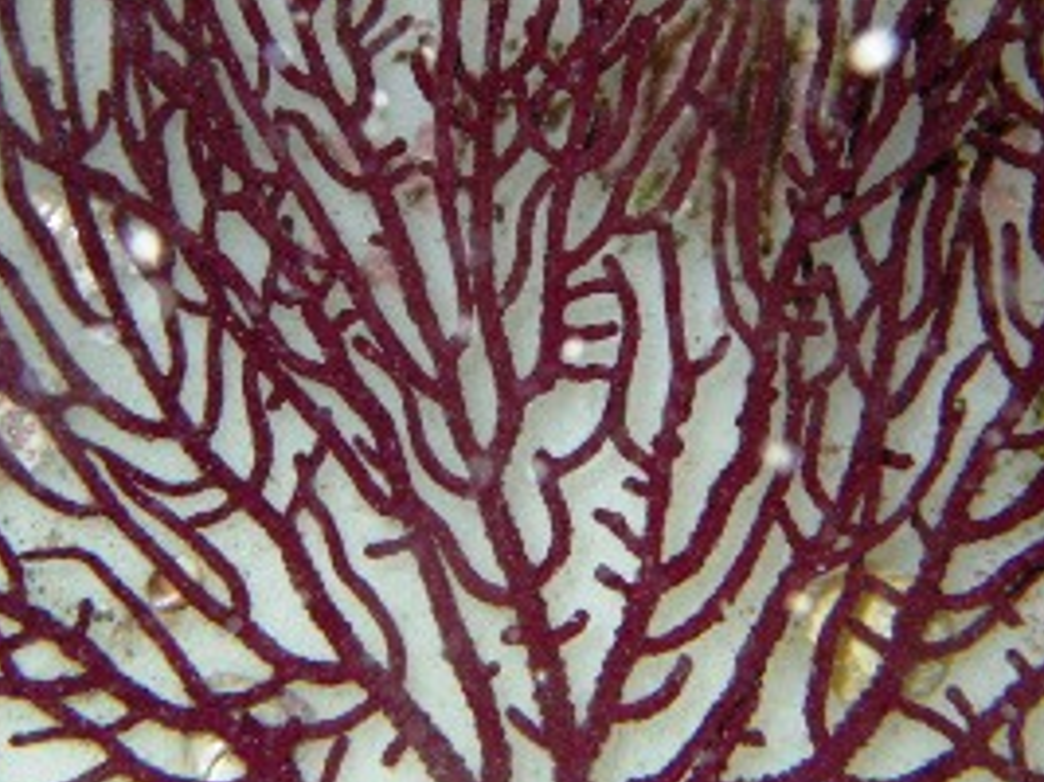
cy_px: 266
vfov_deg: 25.5
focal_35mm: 57
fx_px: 1718
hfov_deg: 33.8
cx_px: 516
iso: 400
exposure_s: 1/50
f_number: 4.6
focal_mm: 6.1
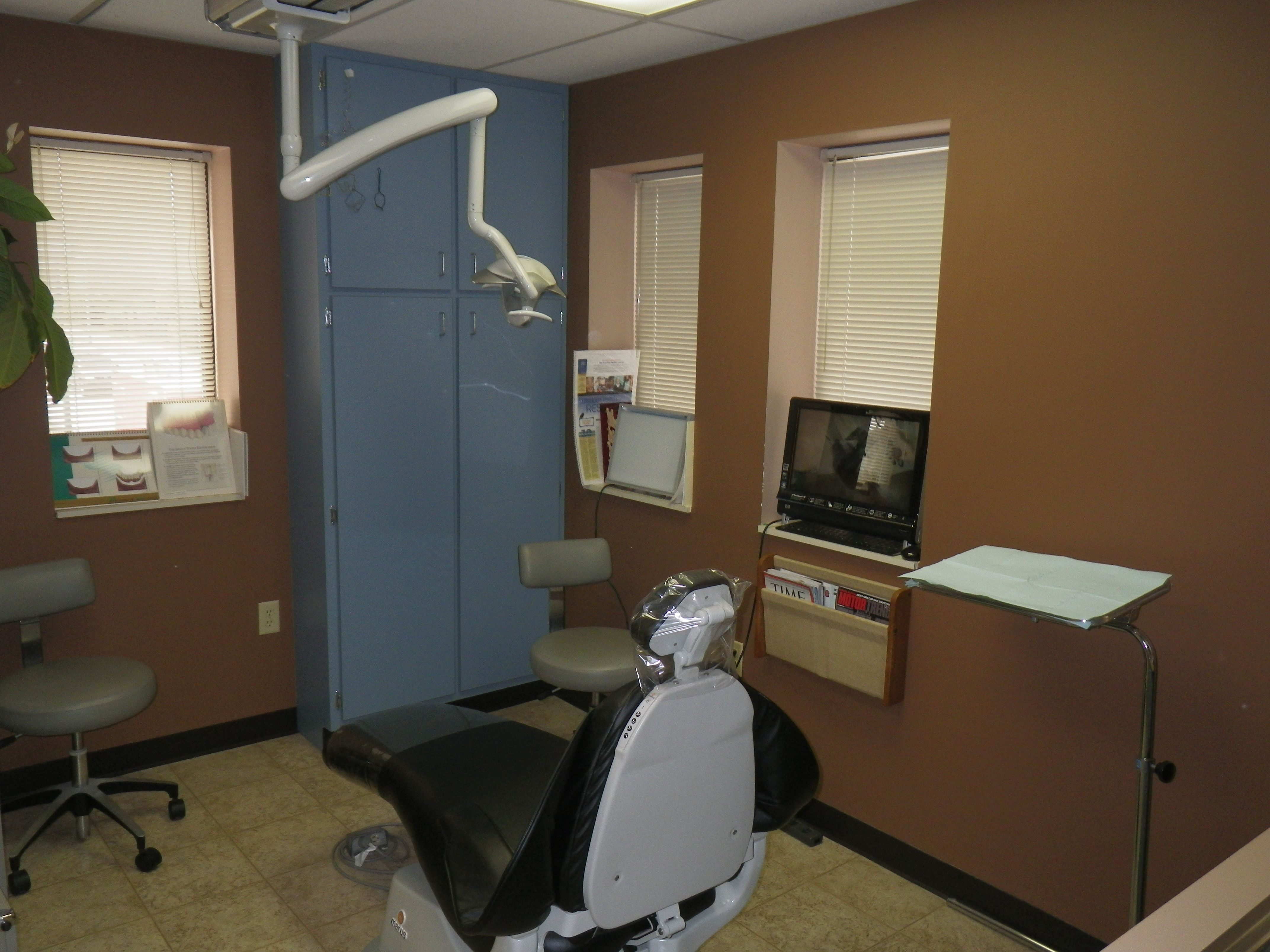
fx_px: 1027
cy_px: 476
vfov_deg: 49.7
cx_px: 635
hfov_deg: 63.4
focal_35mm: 28
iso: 160
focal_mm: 5
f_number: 3.5
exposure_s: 1/50
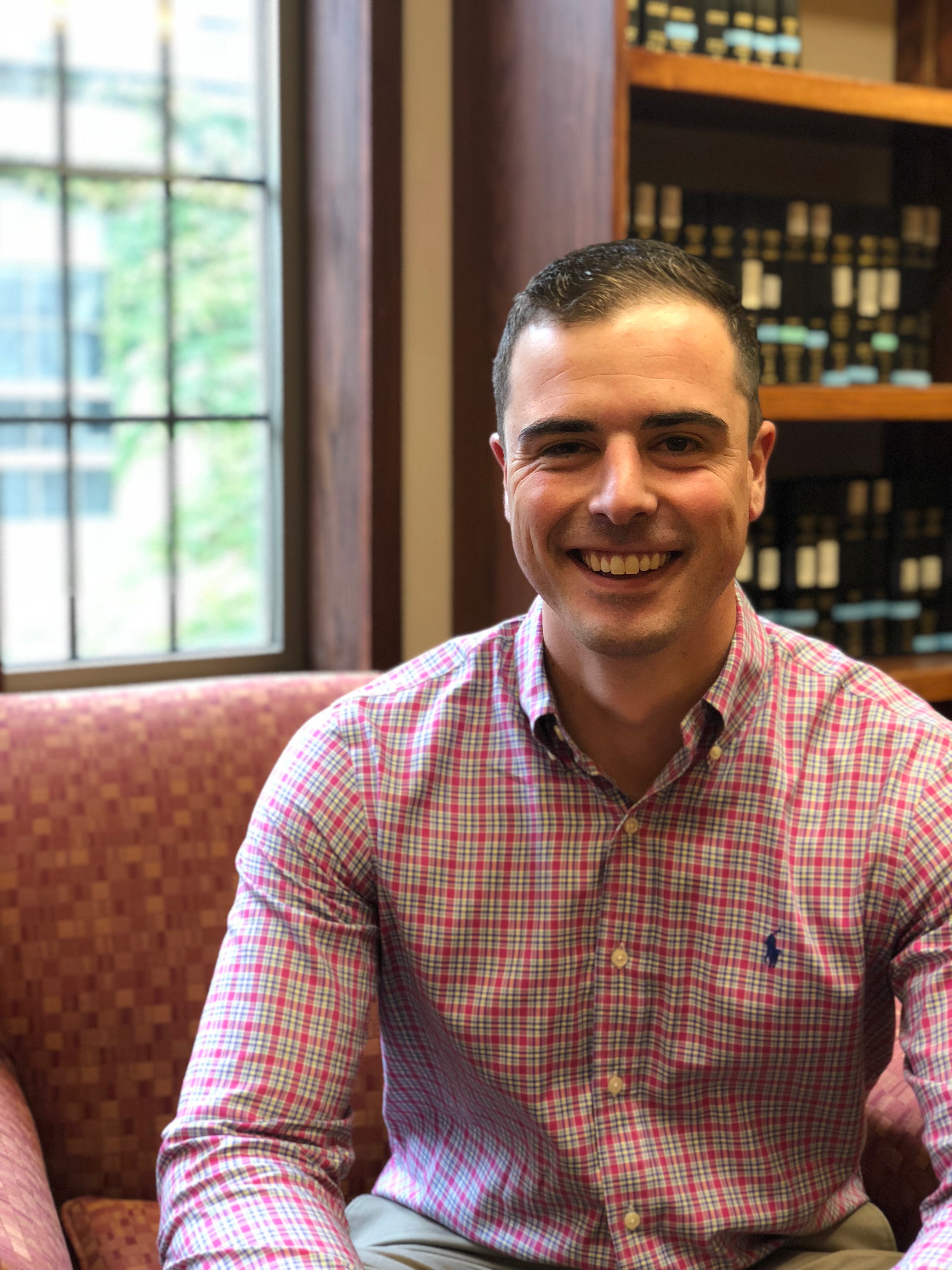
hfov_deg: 28.0
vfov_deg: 36.8
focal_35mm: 52
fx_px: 1907
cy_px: 635
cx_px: 476
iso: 125
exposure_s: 1/40
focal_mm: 6
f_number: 2.4
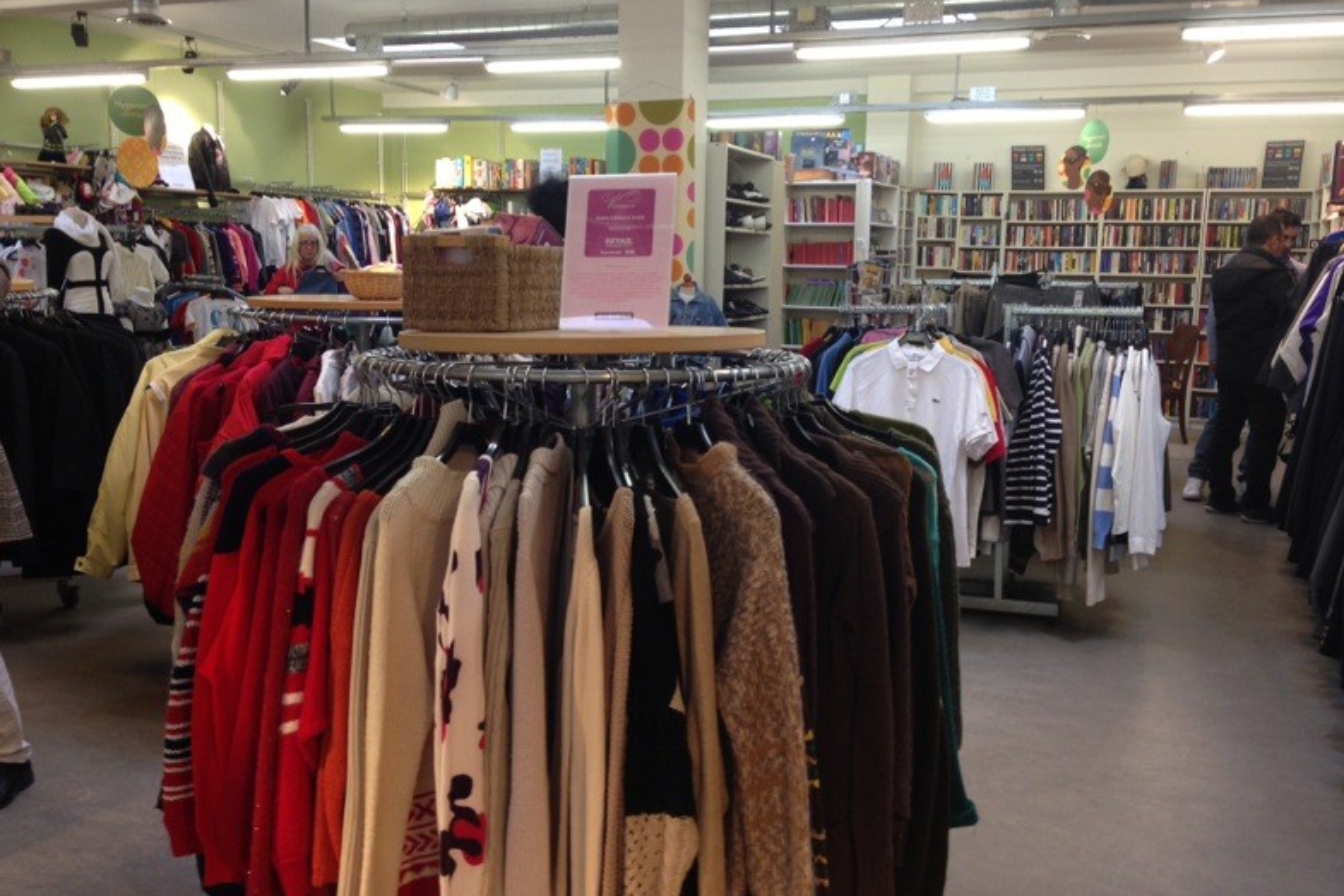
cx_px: 668
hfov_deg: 54.4
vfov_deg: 37.8
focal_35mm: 35
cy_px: 433
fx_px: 1306
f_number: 2.4
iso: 64
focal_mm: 4.12
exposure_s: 1/20
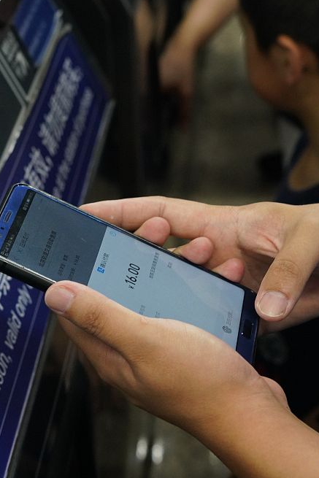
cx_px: 64
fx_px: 1169
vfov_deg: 23.1
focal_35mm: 88
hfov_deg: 15.4
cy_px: 216
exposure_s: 1/80
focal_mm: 48
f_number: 6.3
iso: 4000
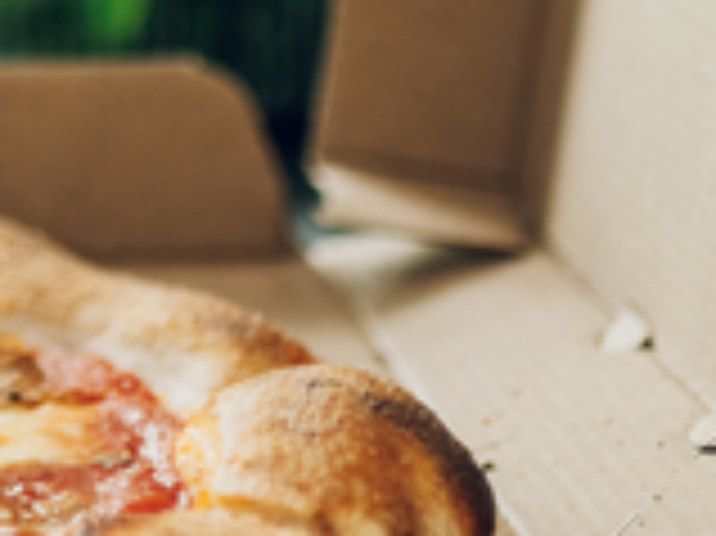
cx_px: -437
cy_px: -493
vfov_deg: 7.6
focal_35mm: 188
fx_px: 3886
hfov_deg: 10.1
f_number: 1.8
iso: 200
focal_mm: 35
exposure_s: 1/250
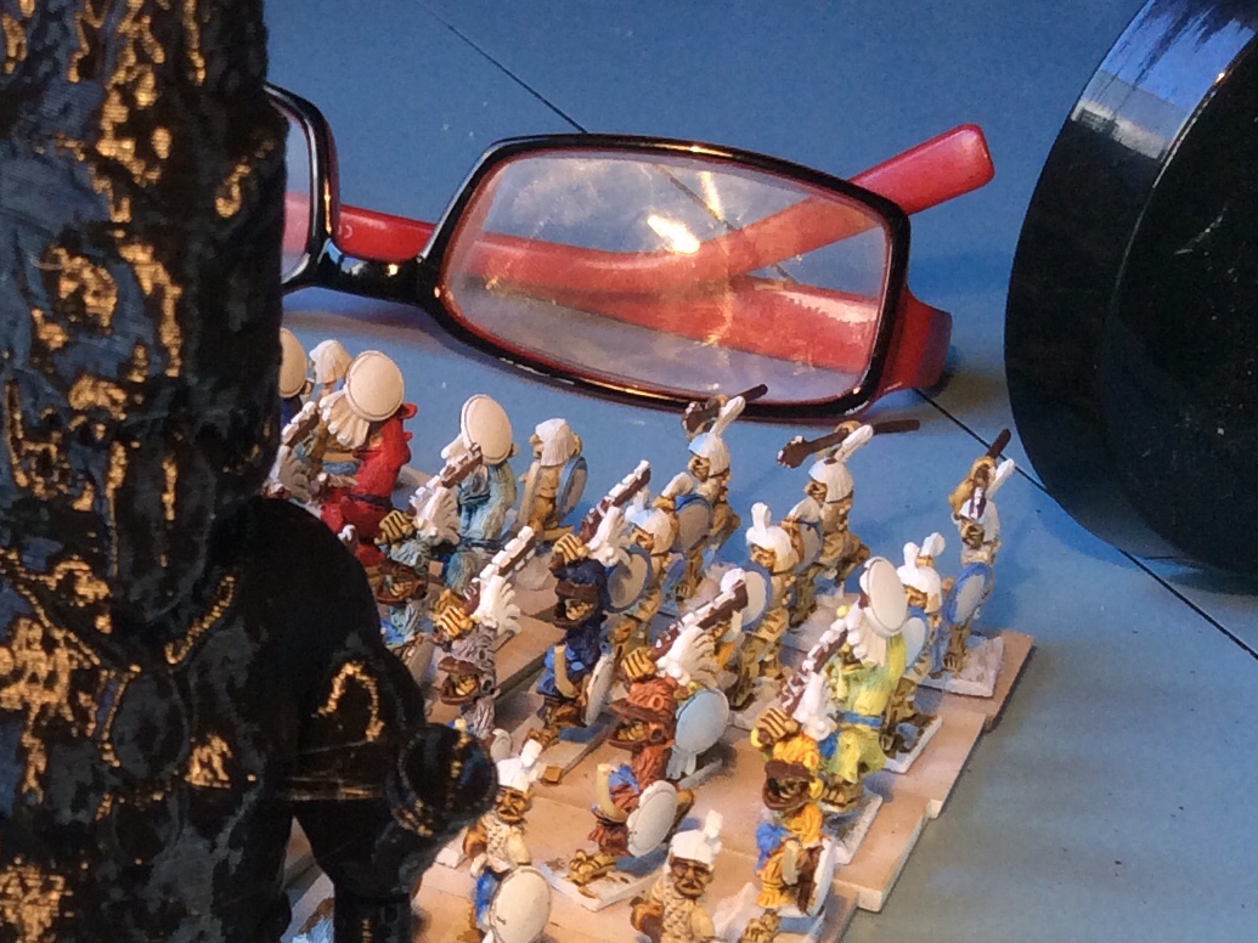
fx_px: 2907
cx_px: -53
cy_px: 875
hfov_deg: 23.2
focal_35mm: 80
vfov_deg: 18.1
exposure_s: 1/50
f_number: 2.4
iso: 40
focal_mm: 3.3
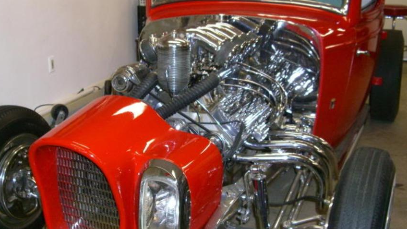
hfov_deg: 41.3
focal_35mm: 50
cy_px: 119
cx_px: 195
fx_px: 540
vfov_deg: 24.0
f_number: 2.8
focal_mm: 7.9
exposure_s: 1/60
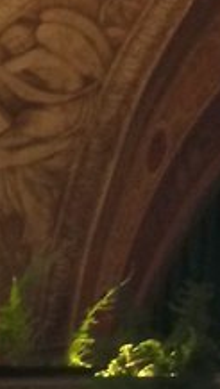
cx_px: -558
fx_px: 2049
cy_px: 851
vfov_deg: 9.9
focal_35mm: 198
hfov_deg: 5.6
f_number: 2.4
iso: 160
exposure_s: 1/20
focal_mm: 4.12
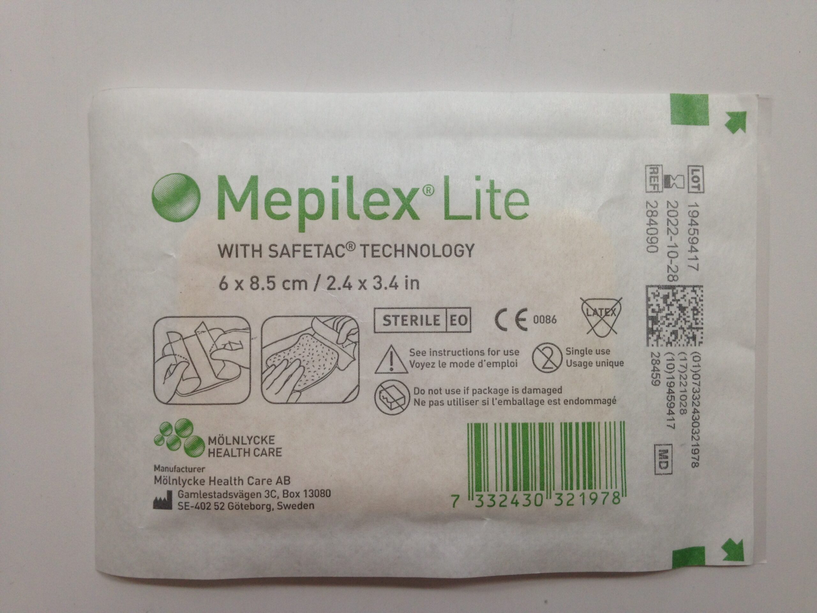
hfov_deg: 55.4
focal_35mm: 33
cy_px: 306
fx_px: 779
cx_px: 408
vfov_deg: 42.9
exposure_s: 1/60
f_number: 2.4
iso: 50
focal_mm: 4.12
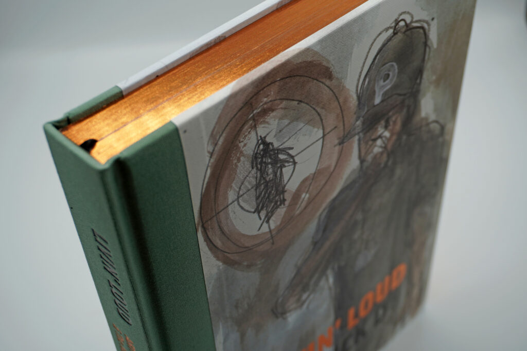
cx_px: 264
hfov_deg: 41.1
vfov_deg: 28.1
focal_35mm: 48
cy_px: 176
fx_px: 703
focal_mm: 32
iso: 100
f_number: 5
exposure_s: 1/250
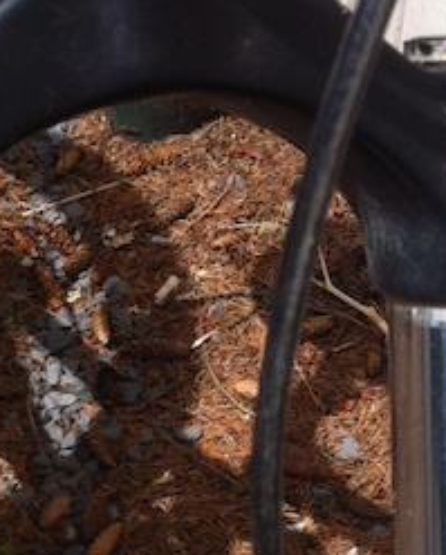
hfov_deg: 14.0
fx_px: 1812
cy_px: 571
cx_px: 213
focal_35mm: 110
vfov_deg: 17.0
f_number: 2.8
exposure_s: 1/1077
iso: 80
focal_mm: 3.85
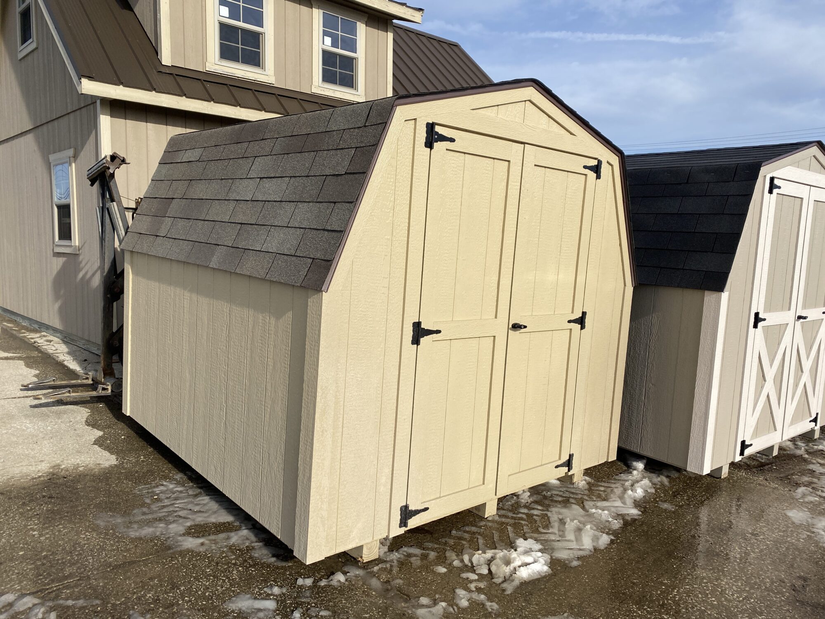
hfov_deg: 67.3
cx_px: 412
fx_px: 620
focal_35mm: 26
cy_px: 310
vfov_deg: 53.1
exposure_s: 1/4115
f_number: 1.8
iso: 32
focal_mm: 4.25
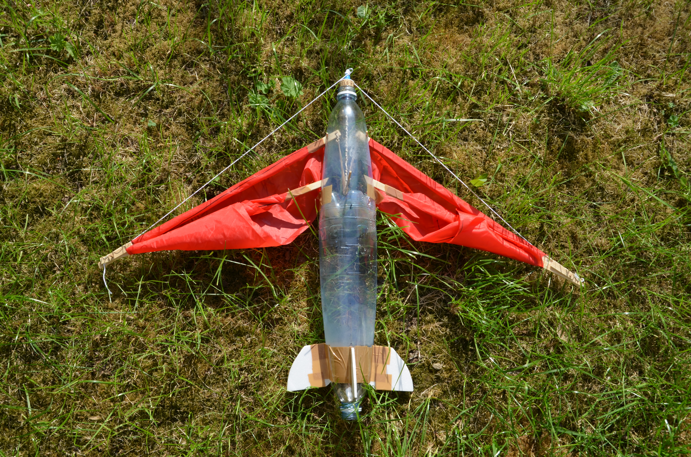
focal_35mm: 33
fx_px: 632
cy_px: 228
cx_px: 346
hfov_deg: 57.3
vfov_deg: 39.8
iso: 100
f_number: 8
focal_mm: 22
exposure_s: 1/200
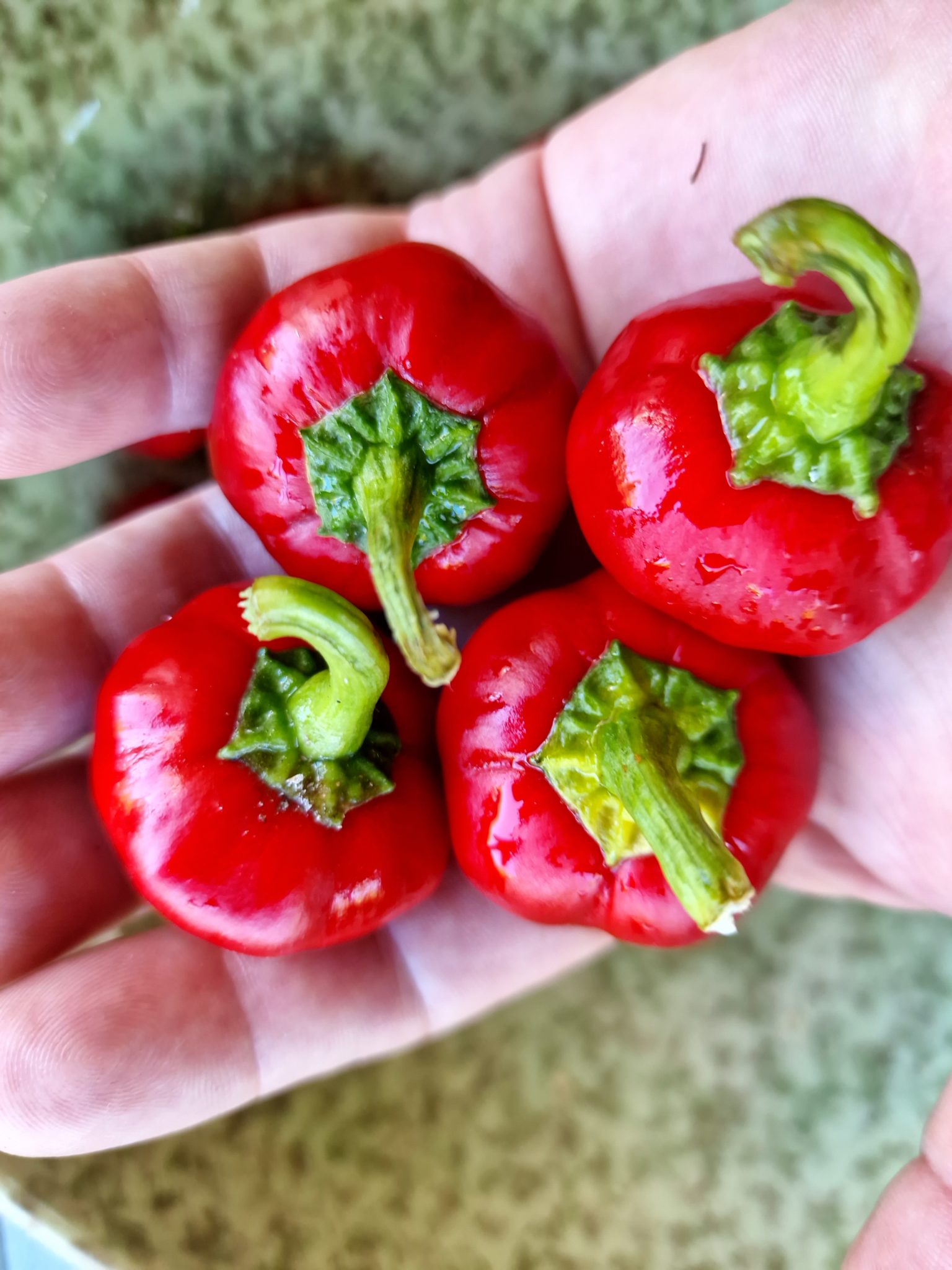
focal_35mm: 23
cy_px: 635
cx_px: 476
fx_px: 843
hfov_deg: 58.9
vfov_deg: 73.9
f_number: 1.8
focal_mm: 6.4
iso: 80
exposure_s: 1/60
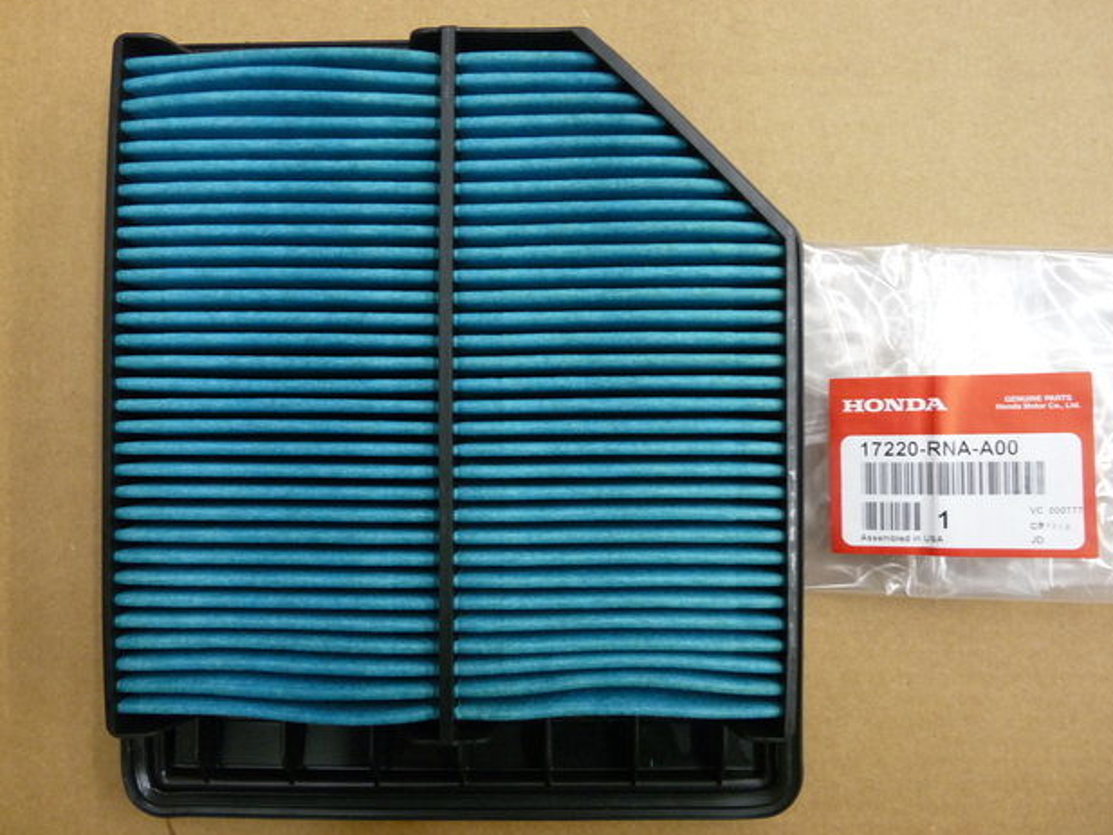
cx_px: 563
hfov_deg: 63.4
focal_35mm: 28
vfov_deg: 49.8
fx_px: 900
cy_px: 420
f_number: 2.8
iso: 320
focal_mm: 4.8
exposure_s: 1/30
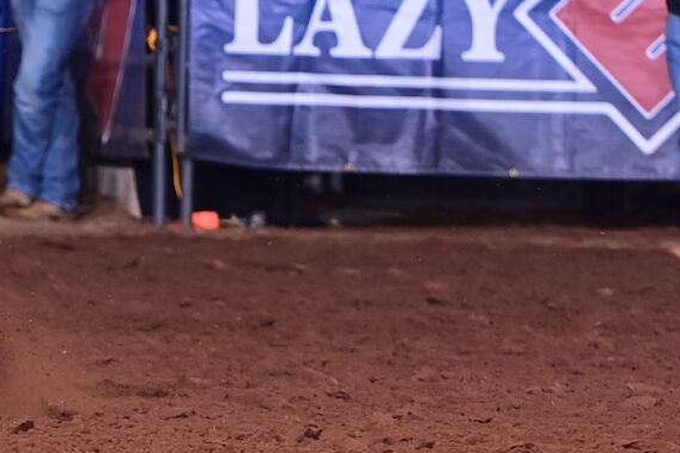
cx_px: -389
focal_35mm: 1504
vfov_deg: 0.9
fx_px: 28399
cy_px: -37
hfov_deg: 1.4
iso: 640
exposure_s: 1/250
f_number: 5
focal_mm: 280
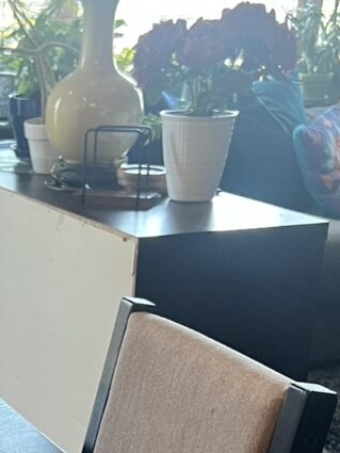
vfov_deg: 20.1
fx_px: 1217
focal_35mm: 93
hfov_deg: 15.0
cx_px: -125
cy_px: 504
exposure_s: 1/60
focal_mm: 5.7
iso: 100
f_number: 1.5
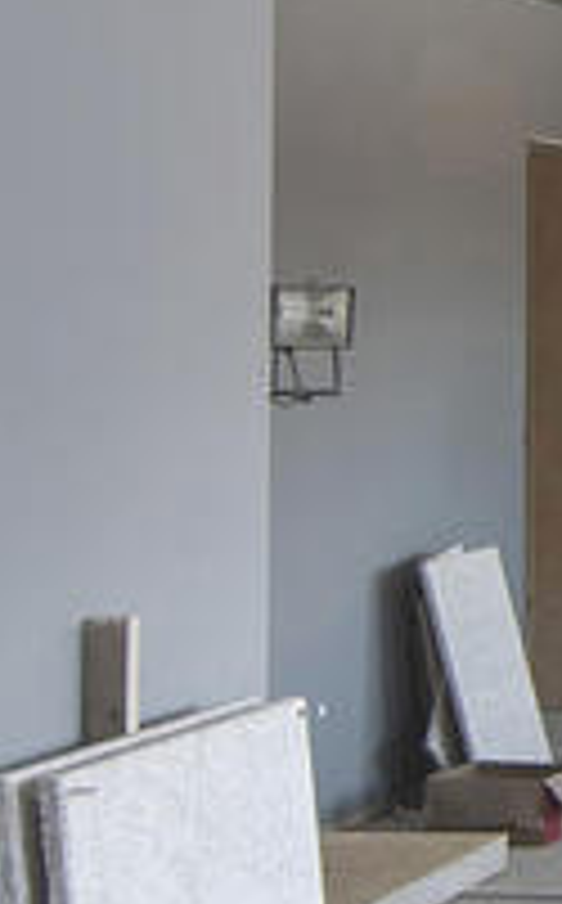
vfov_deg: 19.6
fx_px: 2558
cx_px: 1506
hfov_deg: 10.2
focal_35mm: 104
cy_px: 63
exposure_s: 1/40
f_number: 3.2
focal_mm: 16
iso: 64
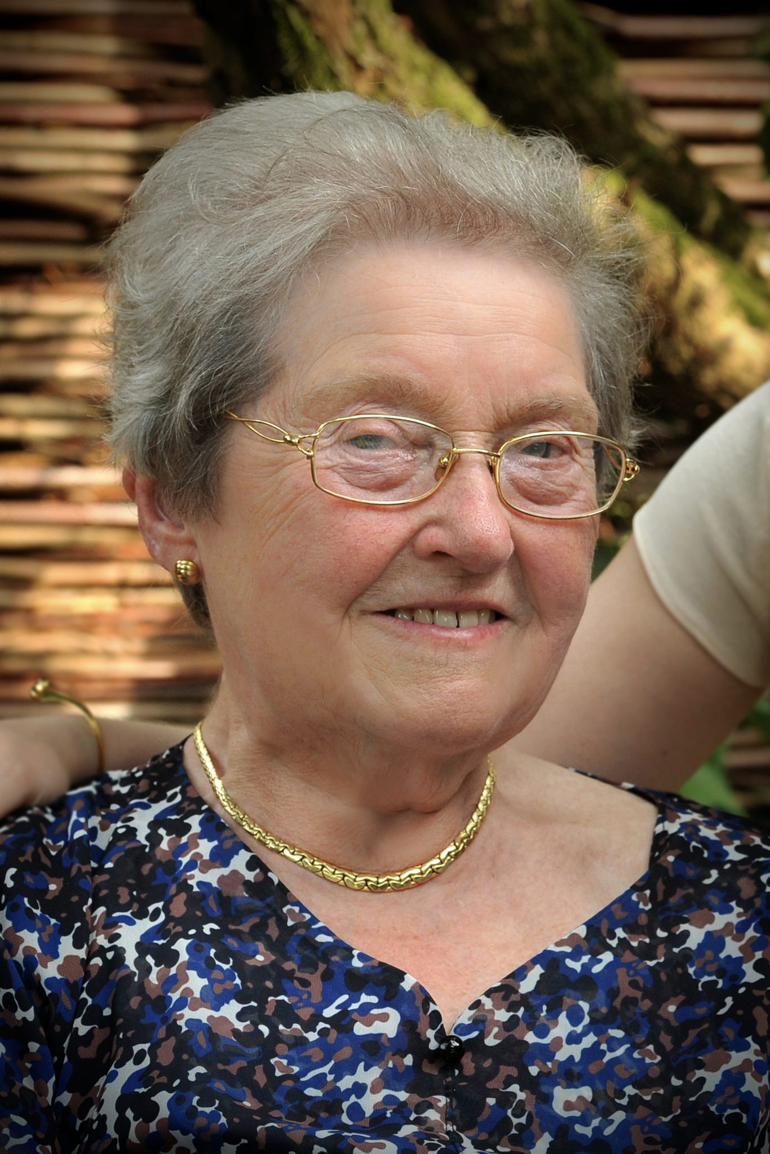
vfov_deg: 25.4
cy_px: 577
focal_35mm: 80
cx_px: 385
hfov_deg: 17.1
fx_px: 2566
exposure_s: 1/320
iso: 1000
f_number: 9
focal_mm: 80
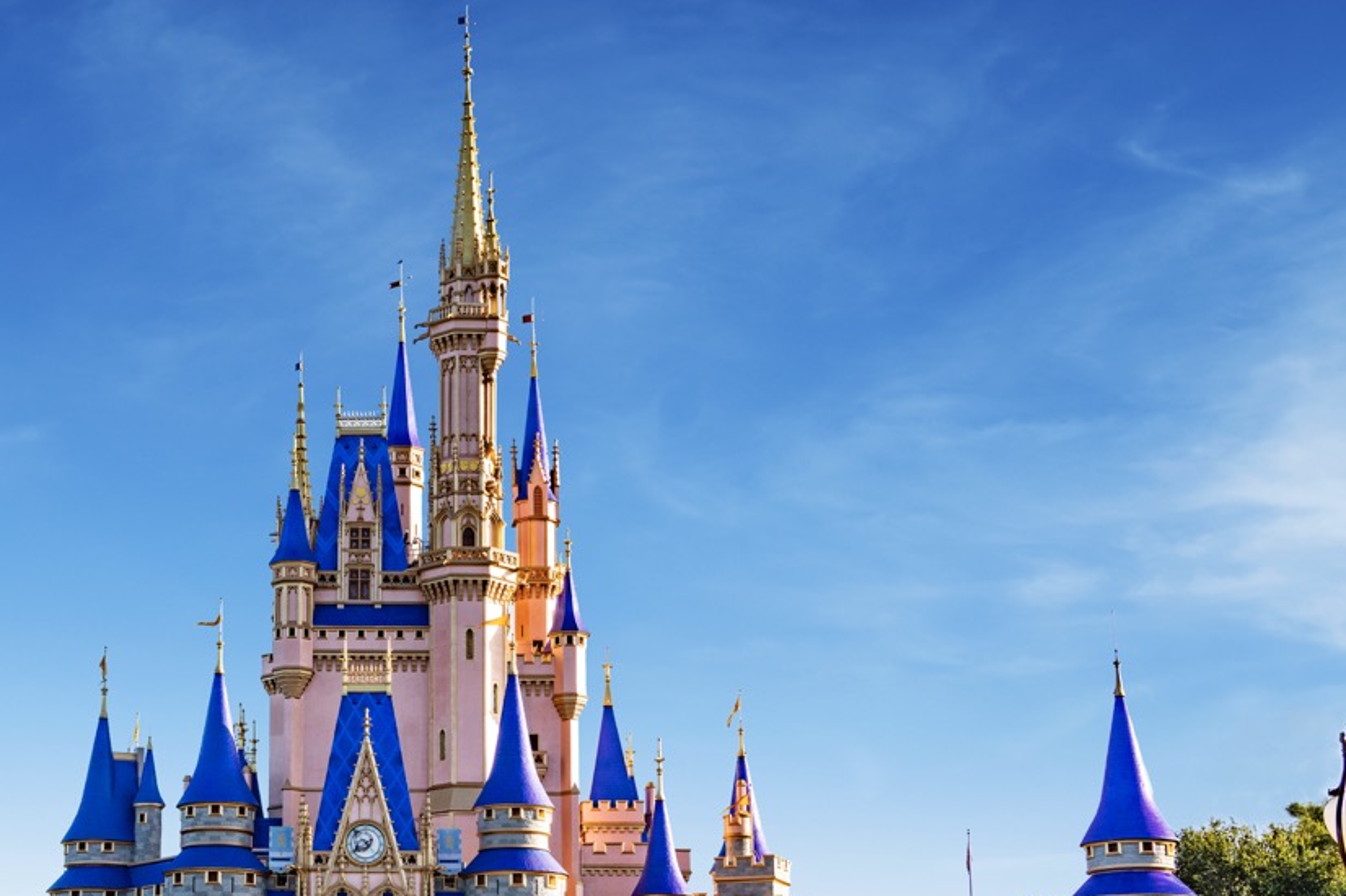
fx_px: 2317
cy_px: 662
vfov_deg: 21.7
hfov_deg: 31.9
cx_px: 362
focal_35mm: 62
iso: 200
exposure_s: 1/250
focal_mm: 40
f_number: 8
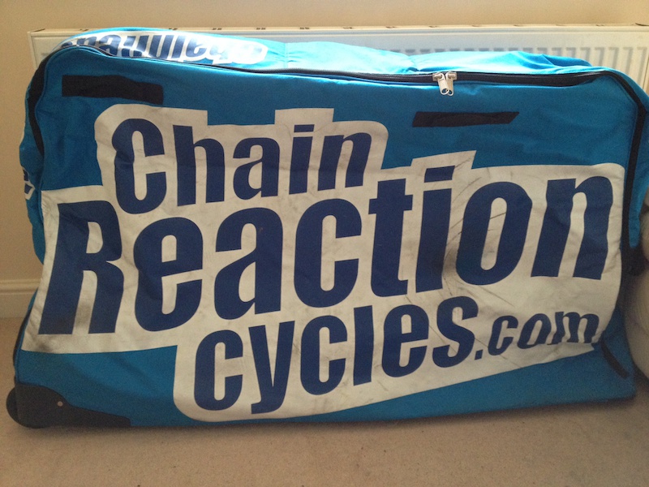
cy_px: 244
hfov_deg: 52.6
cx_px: 324
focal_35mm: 35
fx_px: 656
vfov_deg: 40.7
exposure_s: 1/20
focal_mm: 4.28
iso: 320
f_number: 2.4
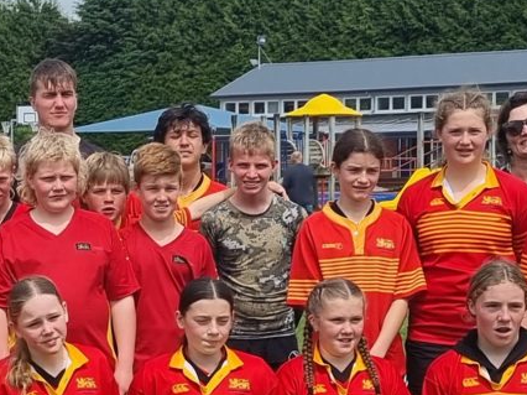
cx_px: -53
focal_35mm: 125
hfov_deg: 15.4
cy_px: 339
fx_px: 1902
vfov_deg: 11.8
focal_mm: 5.4
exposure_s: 1/5072
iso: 50
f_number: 1.8
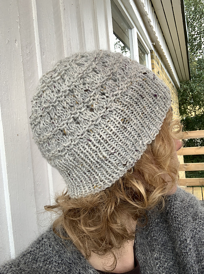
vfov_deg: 56.9
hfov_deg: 44.1
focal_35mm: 32
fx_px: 252
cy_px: 137
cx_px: 102
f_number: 2.2
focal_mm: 2.87
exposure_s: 1/110
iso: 64
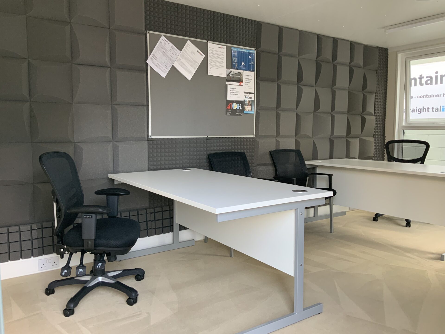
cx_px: 222
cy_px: 167
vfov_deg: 48.2
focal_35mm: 29
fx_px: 373
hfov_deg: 61.7
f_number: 1.8
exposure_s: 1/60
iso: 80
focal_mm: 3
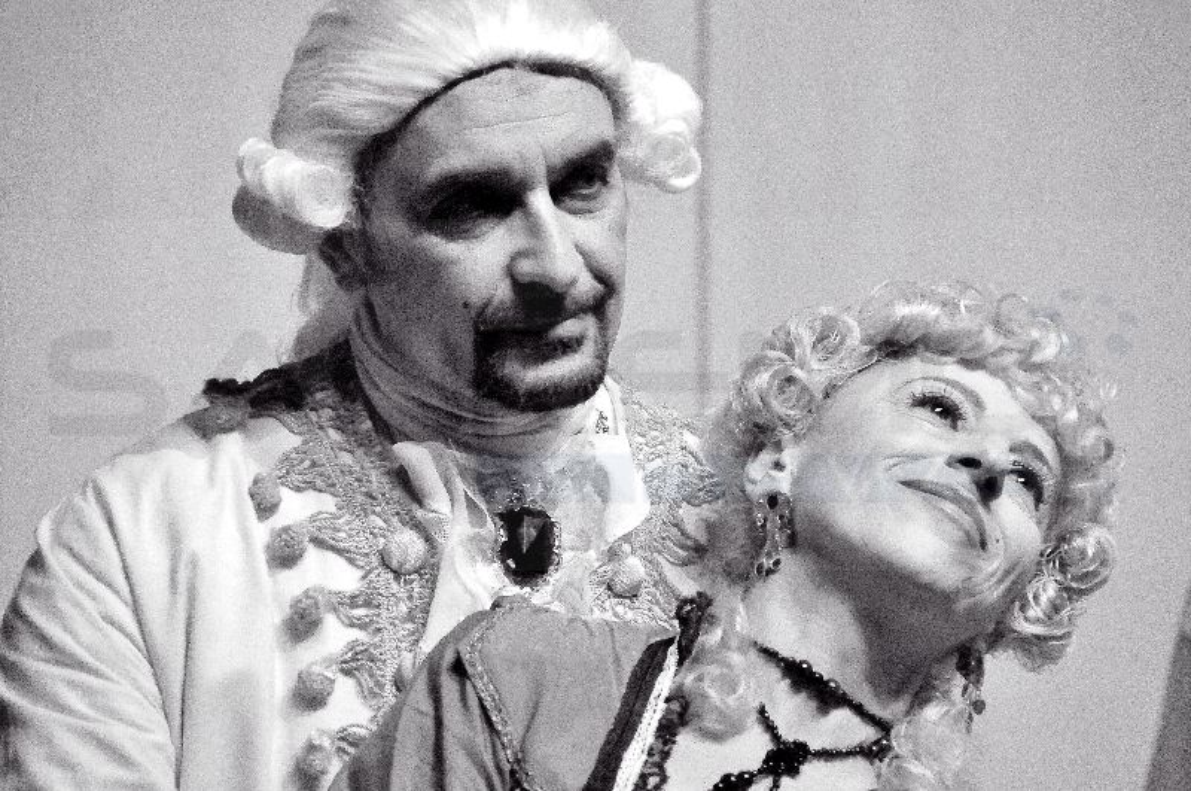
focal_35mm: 300
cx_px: 596
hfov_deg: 6.9
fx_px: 9911
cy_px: 396
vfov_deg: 4.6
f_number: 5.6
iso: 3200
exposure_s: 1/125
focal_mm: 200
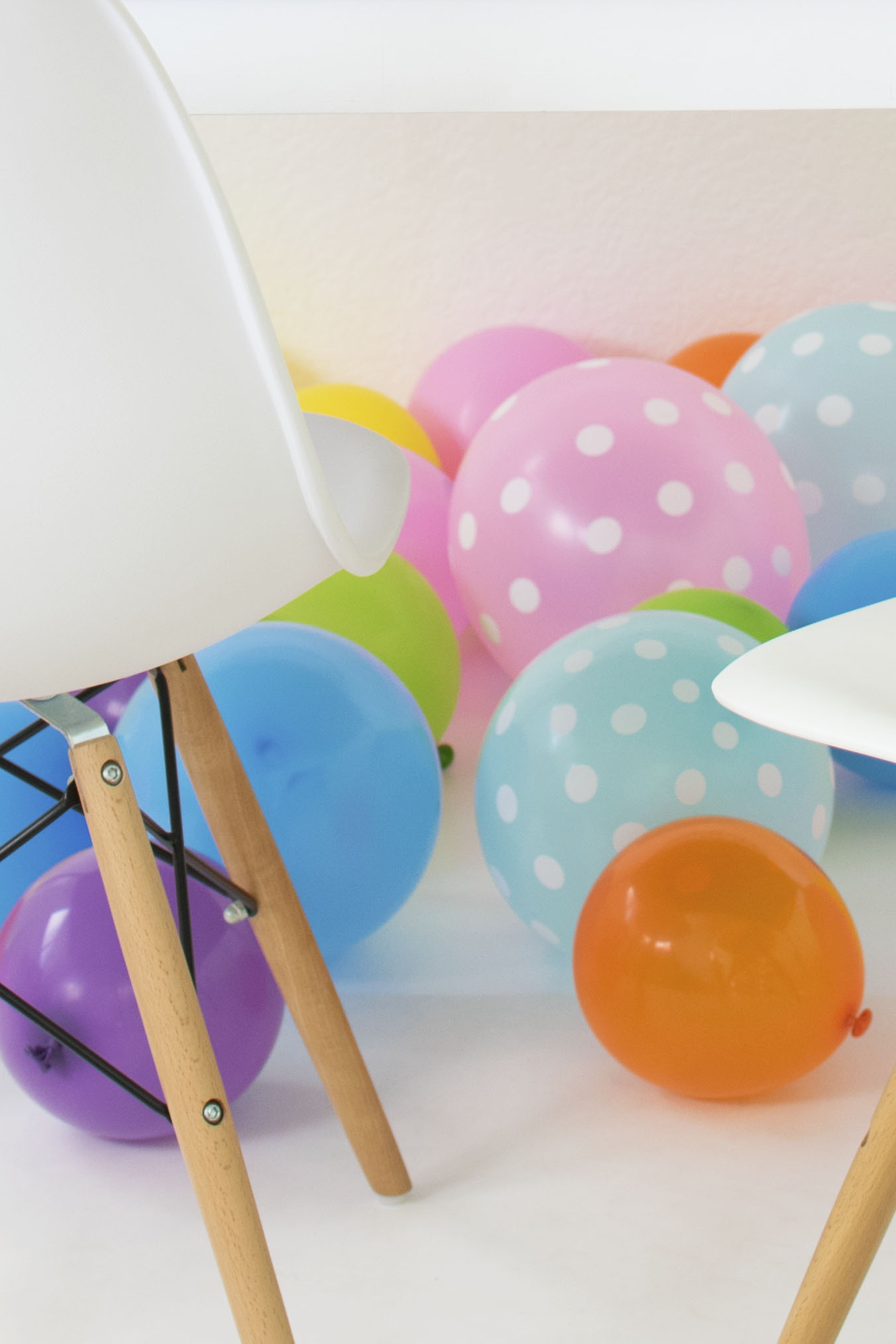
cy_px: -233
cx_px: 666
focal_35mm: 154
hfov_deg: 8.9
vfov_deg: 13.0
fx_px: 5767
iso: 200
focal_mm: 35
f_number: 3.5
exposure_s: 1/50
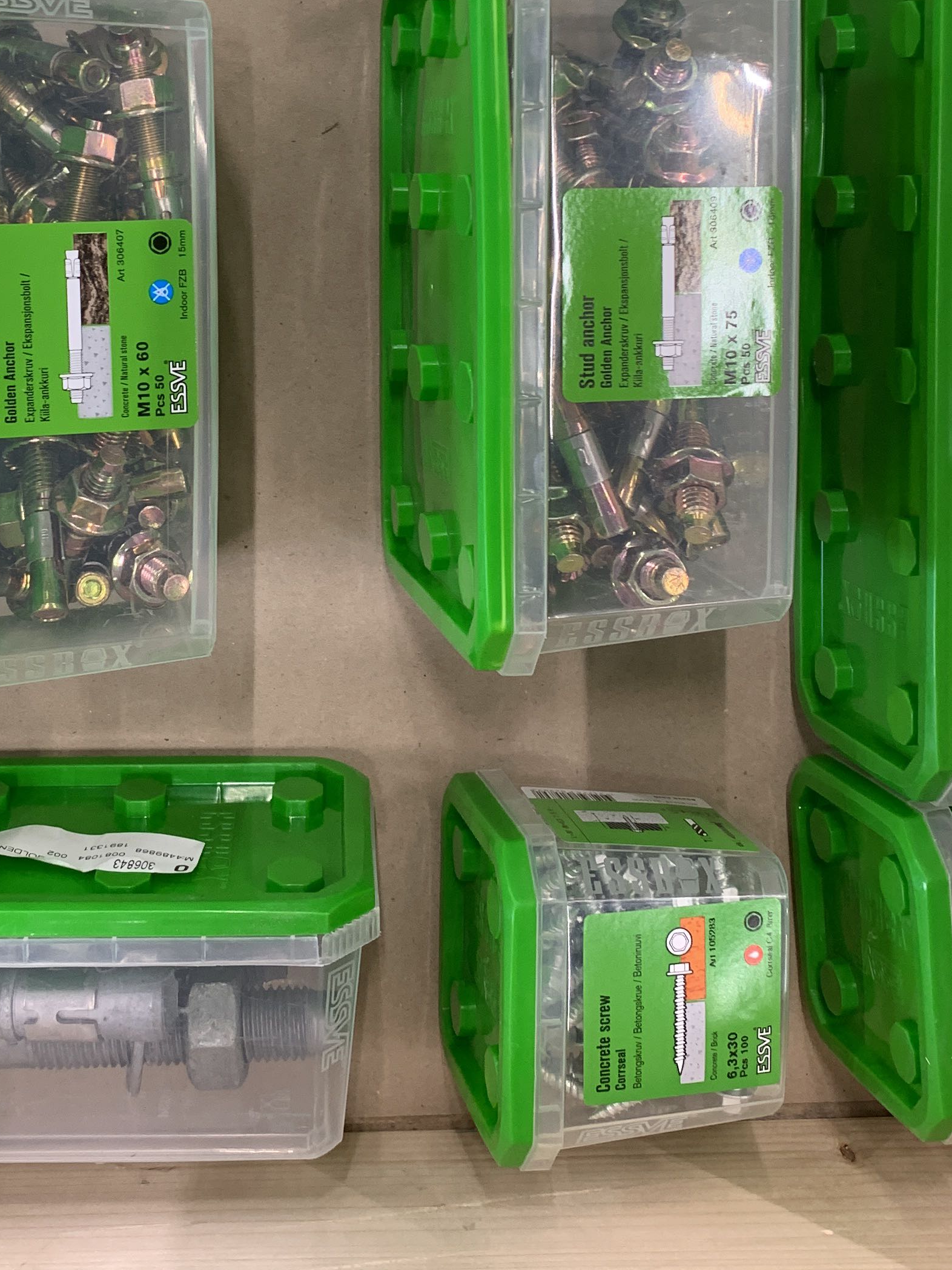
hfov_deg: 28.9
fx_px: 1834
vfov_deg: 37.0
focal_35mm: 50
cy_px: 279
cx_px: 335
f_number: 1.8
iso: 100
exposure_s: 1/67
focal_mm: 4.25
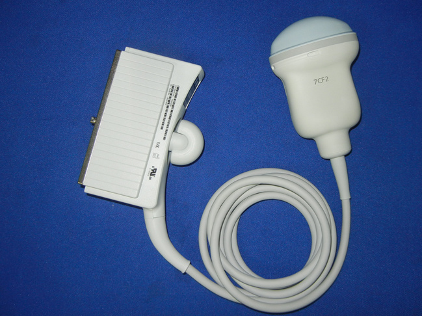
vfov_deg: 38.6
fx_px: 451
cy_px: 152
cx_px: 239
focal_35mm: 37
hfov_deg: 50.0
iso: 200
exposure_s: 1/30
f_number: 3.5
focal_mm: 5.4
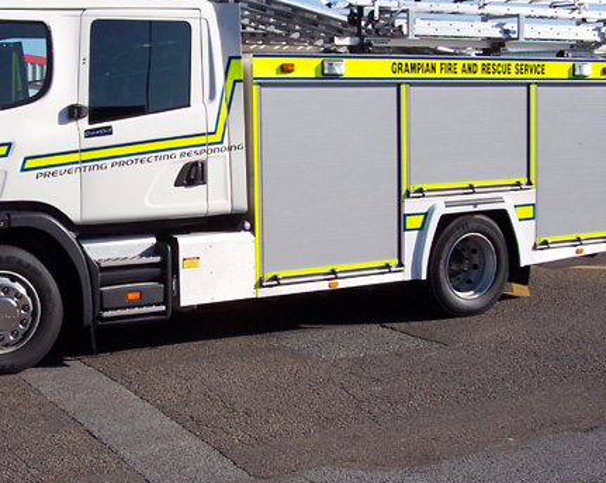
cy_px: 197
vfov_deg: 26.2
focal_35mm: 58
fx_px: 1039
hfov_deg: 32.2
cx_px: 200
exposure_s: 1/700
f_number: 4.8
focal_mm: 8
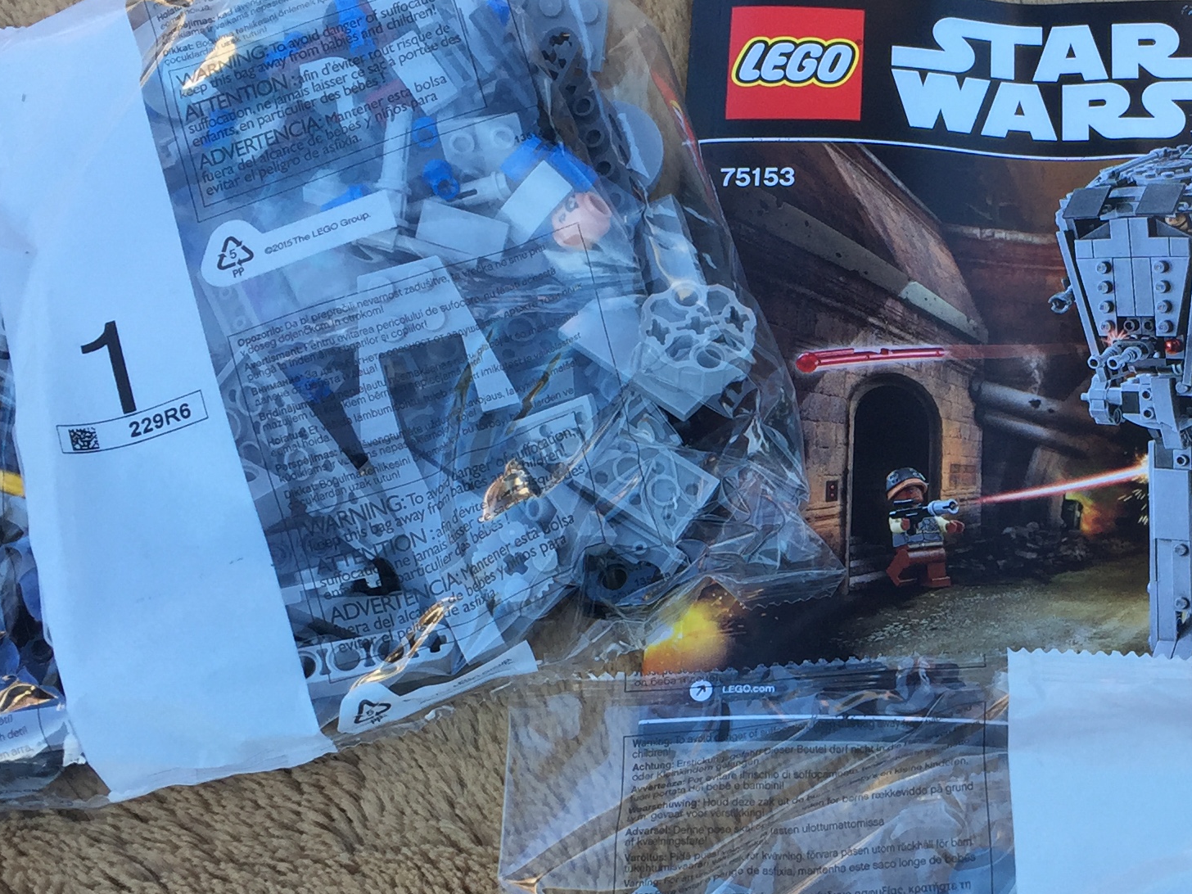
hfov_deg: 28.8
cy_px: 655
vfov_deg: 22.4
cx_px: 1041
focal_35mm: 65
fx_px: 2238
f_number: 2.2
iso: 32
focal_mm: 4.15
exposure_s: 1/159
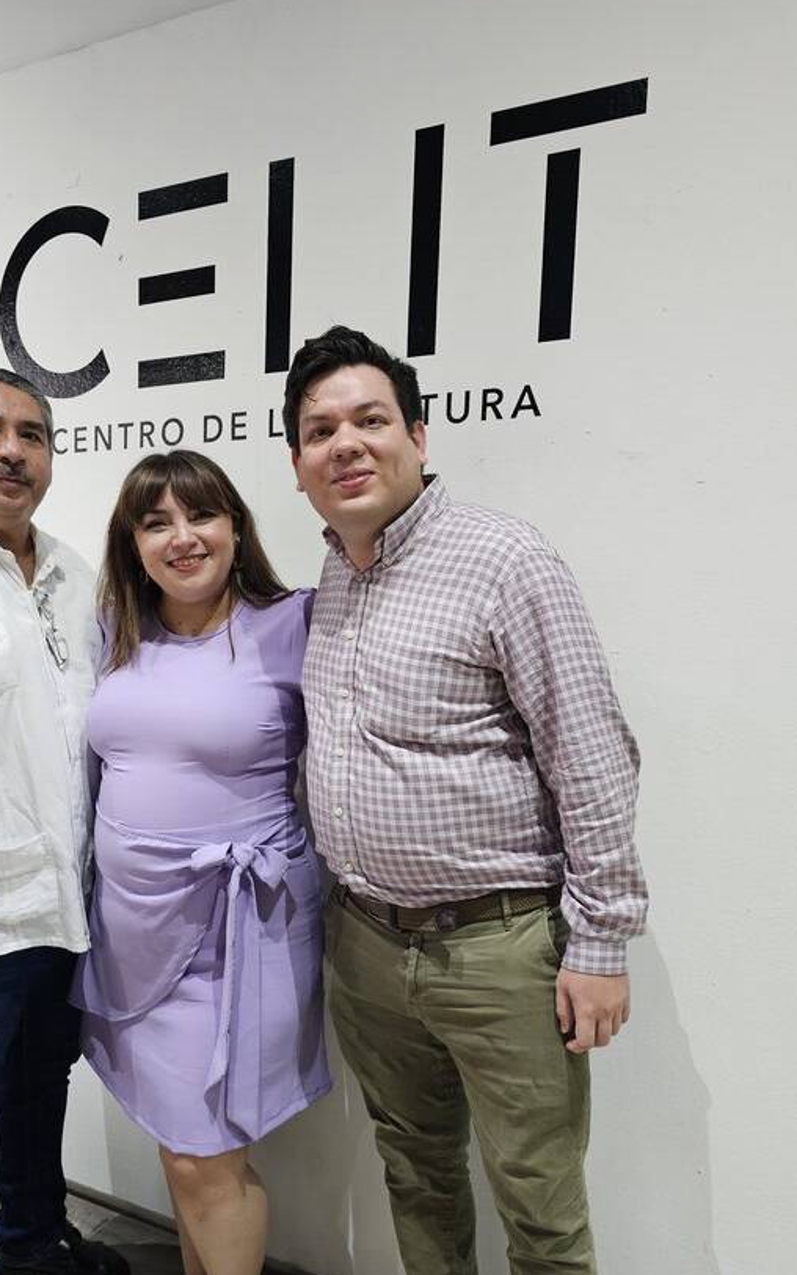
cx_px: 290
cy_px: 739
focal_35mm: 30
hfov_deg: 41.5
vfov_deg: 62.6
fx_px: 1043
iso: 640
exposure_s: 1/60
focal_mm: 6.3
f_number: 1.7
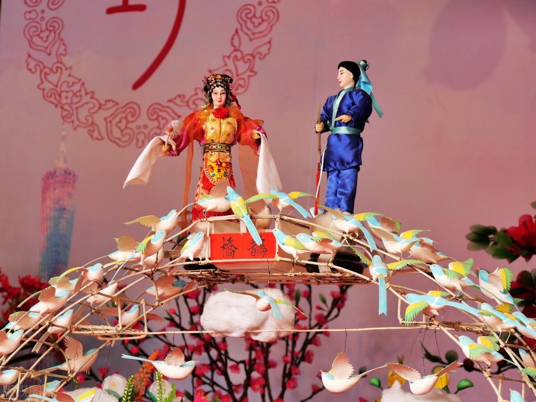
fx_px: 2013
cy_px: 201
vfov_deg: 11.4
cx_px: 268
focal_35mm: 130
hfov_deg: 15.2
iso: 400
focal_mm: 65
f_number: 5.3
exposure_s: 1/60
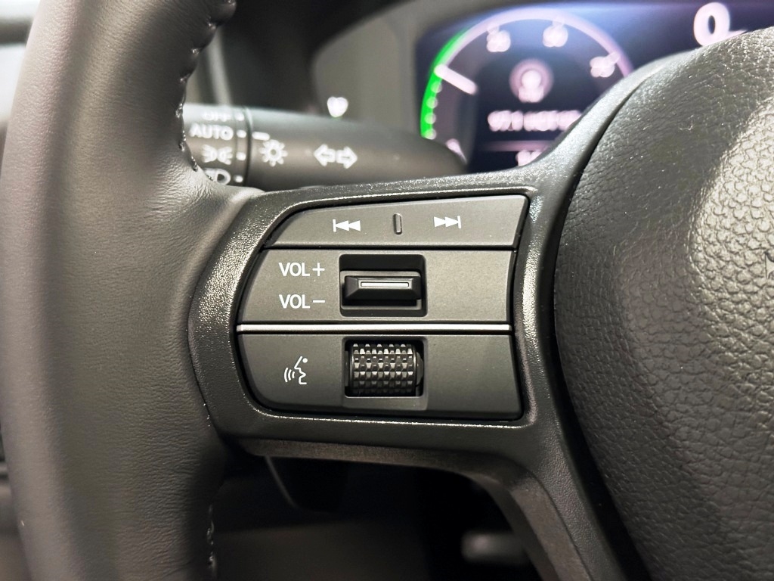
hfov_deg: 39.7
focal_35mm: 48
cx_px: 387
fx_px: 1073
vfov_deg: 30.3
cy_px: 290
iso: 640
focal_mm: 6.86
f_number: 1.78
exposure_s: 1/24
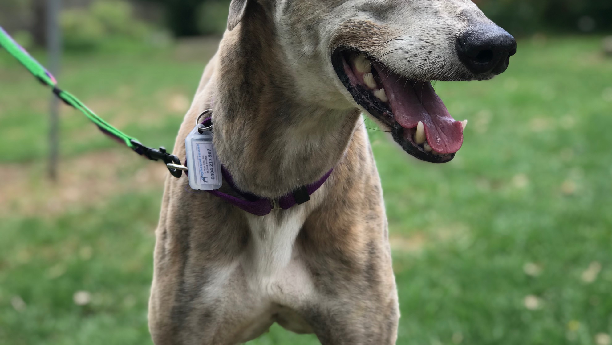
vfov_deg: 19.1
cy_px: 117
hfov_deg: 33.3
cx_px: 306
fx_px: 1022
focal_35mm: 63
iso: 20
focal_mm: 6.6
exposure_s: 1/149
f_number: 2.8
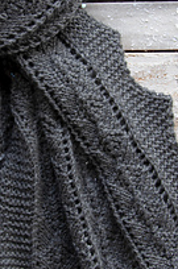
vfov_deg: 25.1
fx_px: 604
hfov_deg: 16.7
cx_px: 61
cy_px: 120
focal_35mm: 81
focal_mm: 22
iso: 400
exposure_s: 1/30
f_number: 5.6
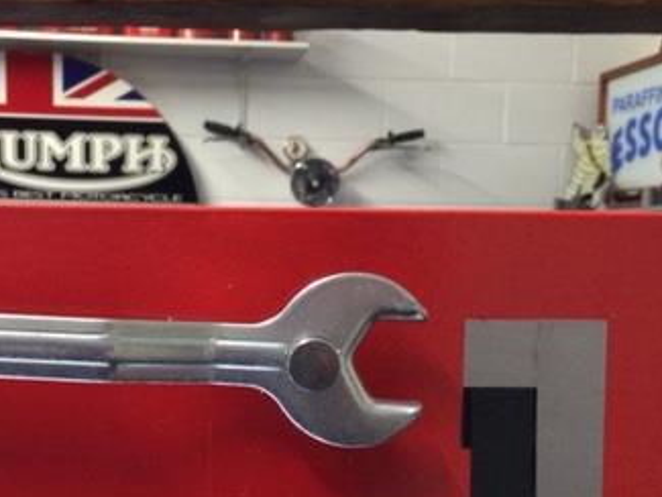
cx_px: 212
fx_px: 1167
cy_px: 354
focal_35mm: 61
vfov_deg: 23.9
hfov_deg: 31.4
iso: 200
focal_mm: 3.3
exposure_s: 1/17
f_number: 2.4
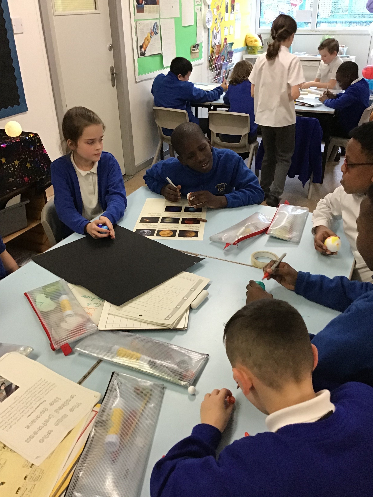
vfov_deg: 58.4
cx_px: 186
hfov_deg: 45.4
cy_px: 248
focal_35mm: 31
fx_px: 445
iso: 200
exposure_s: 1/33
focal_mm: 3.3
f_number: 2.4
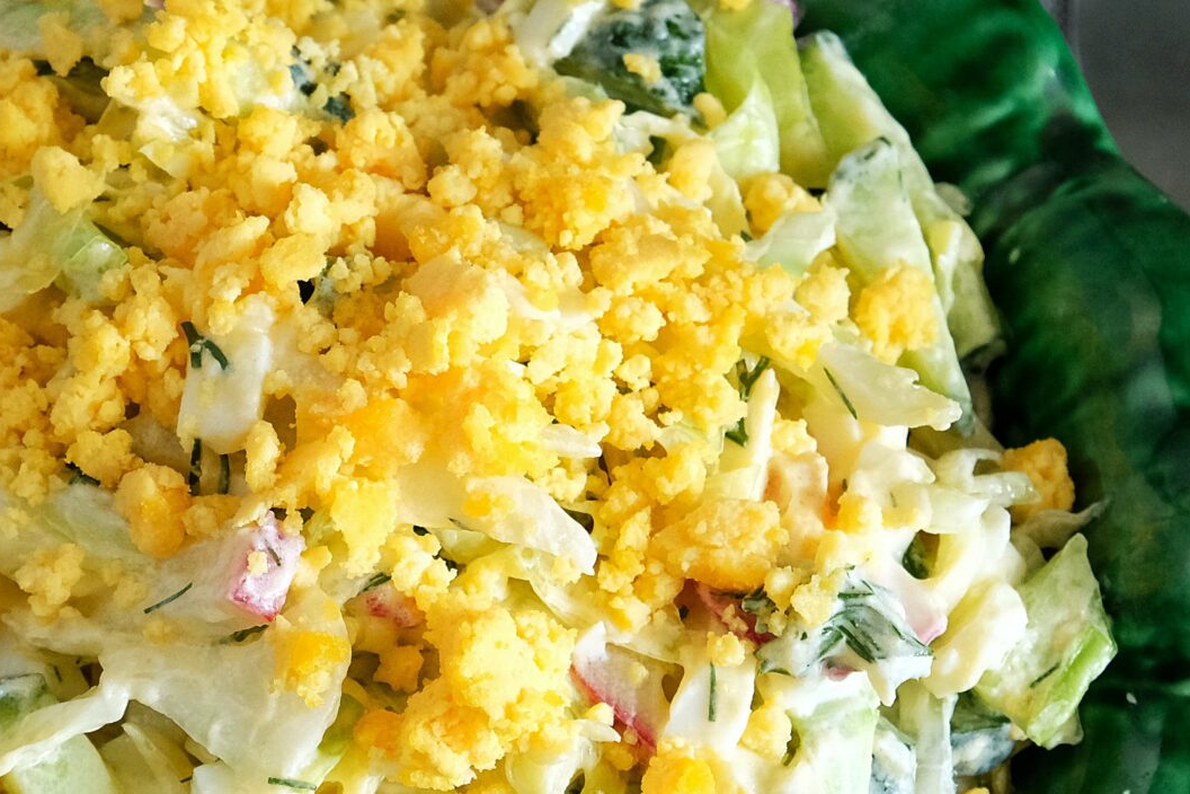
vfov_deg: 10.5
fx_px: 4297
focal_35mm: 130
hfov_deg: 15.7
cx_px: 405
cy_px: 427
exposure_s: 1/26
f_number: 11
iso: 2500
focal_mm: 44.4
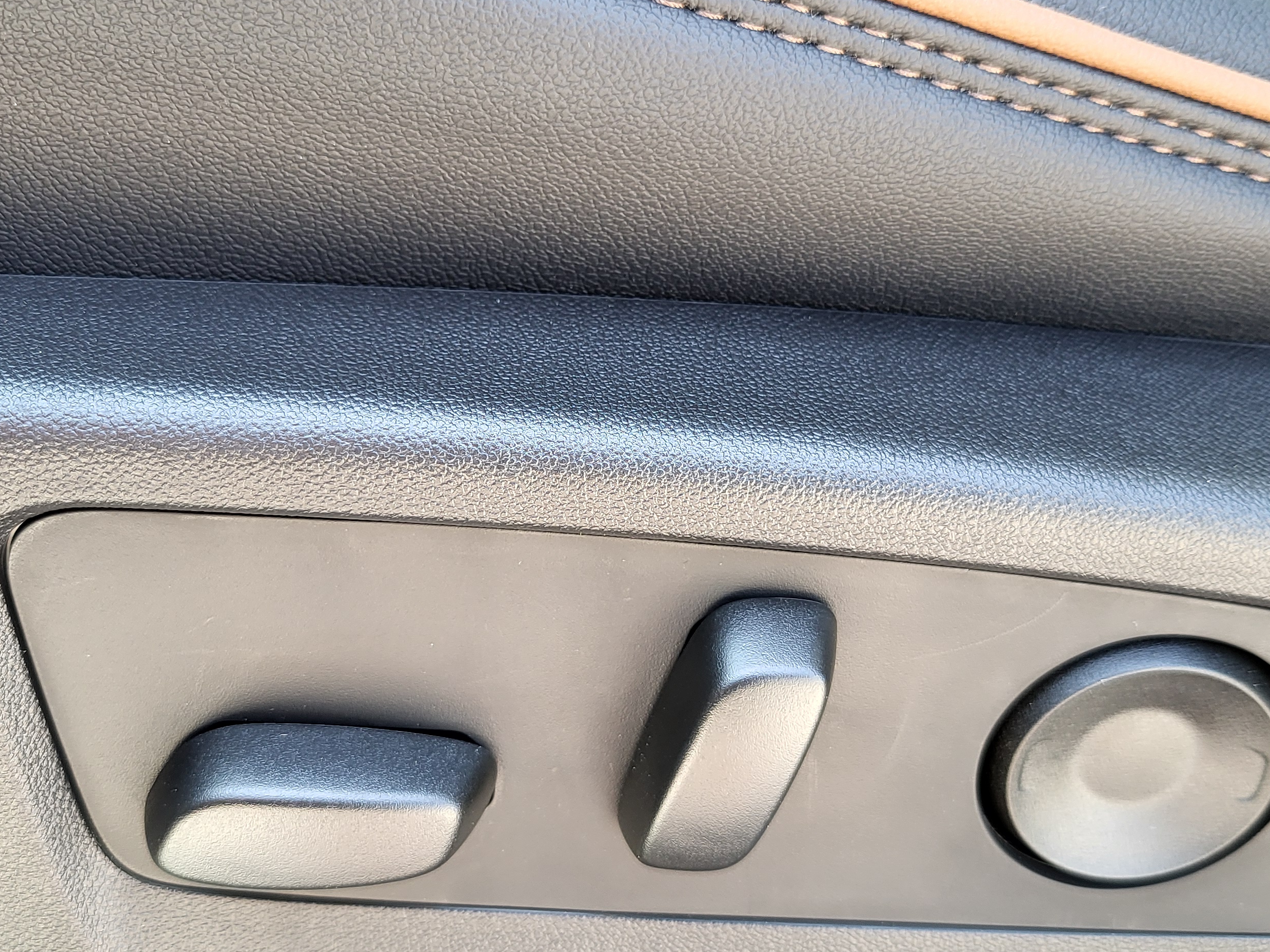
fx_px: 1541
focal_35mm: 42
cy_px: 518
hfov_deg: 44.8
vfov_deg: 34.3
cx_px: 653
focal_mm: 5.4
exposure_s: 1/120
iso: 160
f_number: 1.8
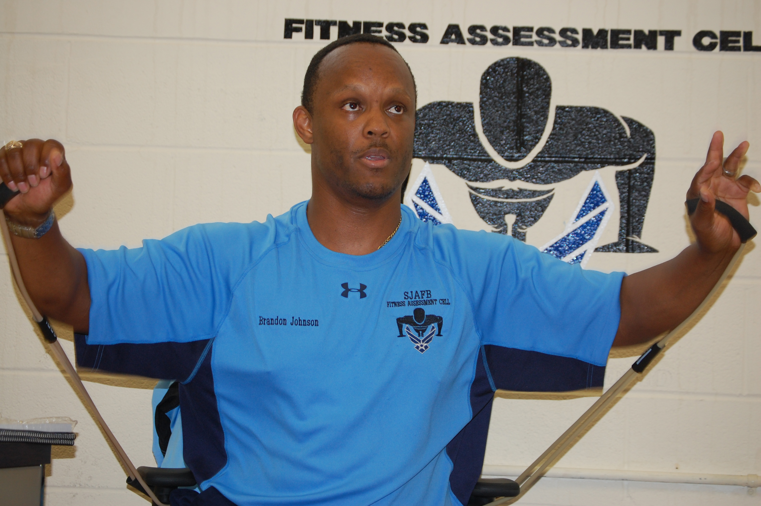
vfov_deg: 16.5
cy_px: 253
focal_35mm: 82
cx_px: 380
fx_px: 1742
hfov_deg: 24.6
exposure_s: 1/60
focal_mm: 55
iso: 400
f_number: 4
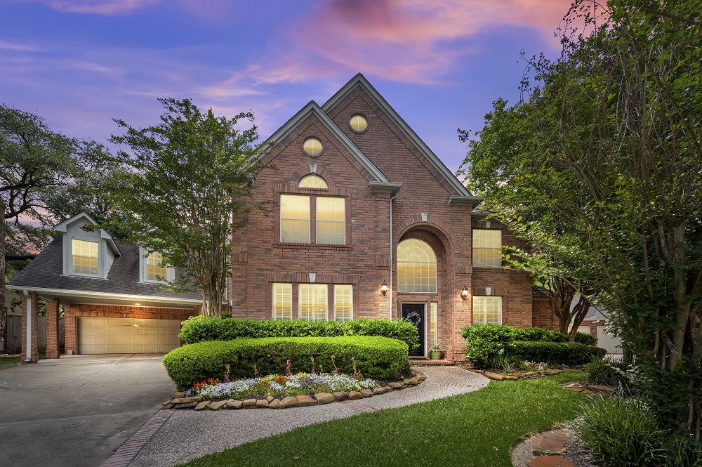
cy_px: 234
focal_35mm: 14
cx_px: 351
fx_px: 273
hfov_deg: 104.3
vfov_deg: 81.1
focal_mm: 14
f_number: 8
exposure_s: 1/250
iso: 400
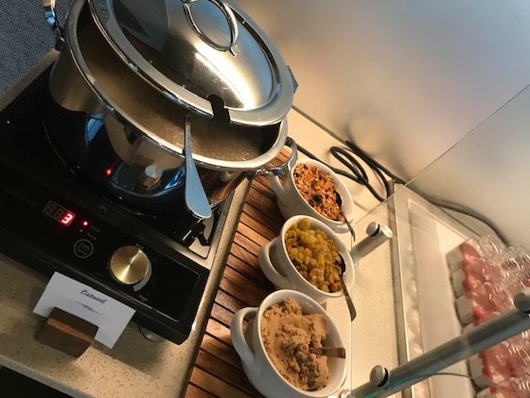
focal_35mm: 32
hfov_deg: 56.8
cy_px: 172
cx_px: 248
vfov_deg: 44.1
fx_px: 490
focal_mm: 3.99
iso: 40
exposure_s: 1/17
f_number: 1.8
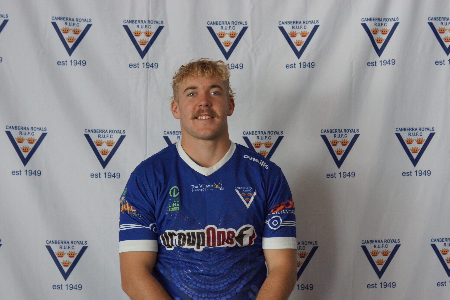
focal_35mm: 75
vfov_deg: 18.2
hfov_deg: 27.0
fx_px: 937
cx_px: 225
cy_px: 150
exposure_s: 1/160
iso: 1250
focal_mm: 50
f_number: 4
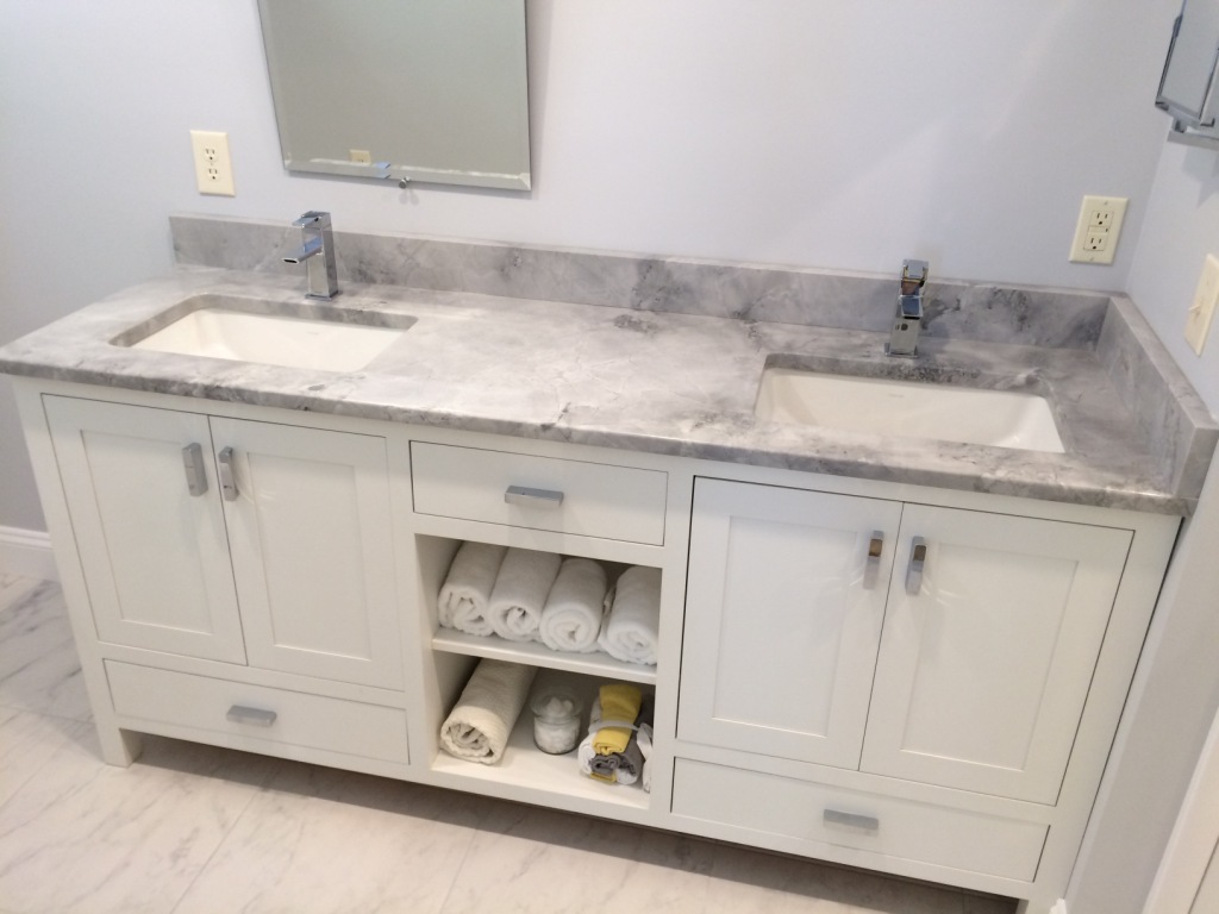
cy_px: 457
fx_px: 1021
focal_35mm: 29
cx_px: 610
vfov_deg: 48.2
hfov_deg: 61.7
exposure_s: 1/30
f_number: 2.2
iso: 80
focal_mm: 4.15
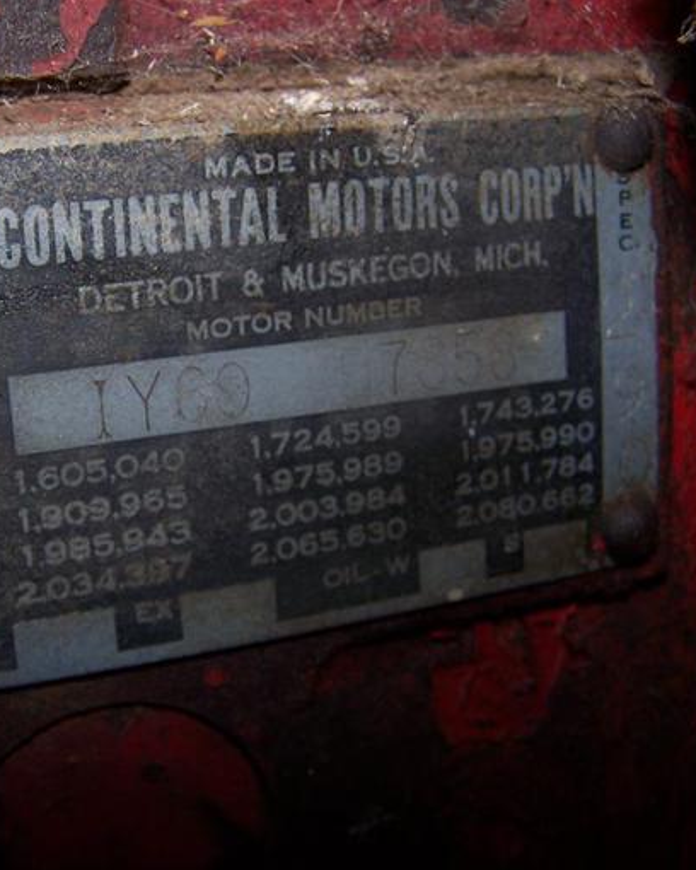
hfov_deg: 29.8
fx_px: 1287
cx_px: 183
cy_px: 438
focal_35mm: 50
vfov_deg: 37.3
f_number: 2.8
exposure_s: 1/60
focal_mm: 6.3
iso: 80
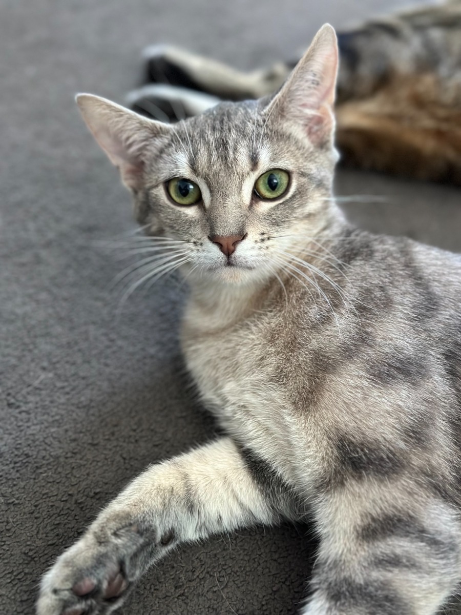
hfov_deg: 30.3
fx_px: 852
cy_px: 308
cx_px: 230
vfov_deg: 39.7
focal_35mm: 48
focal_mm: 6.86
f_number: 1.78
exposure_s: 1/40
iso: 640
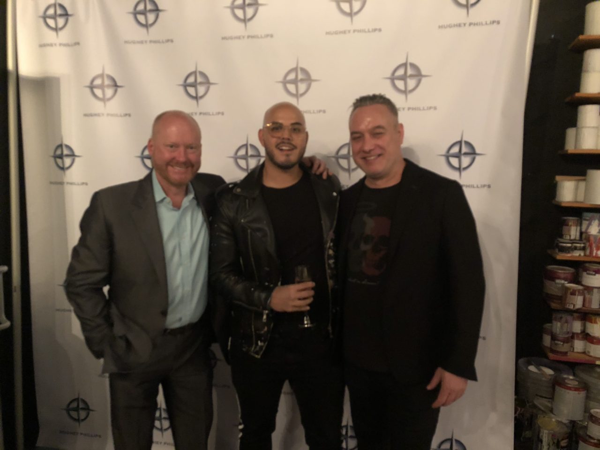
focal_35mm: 28
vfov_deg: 49.7
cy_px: 225
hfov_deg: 63.4
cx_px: 300
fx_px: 485
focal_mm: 4
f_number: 1.8
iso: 160
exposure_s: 1/4
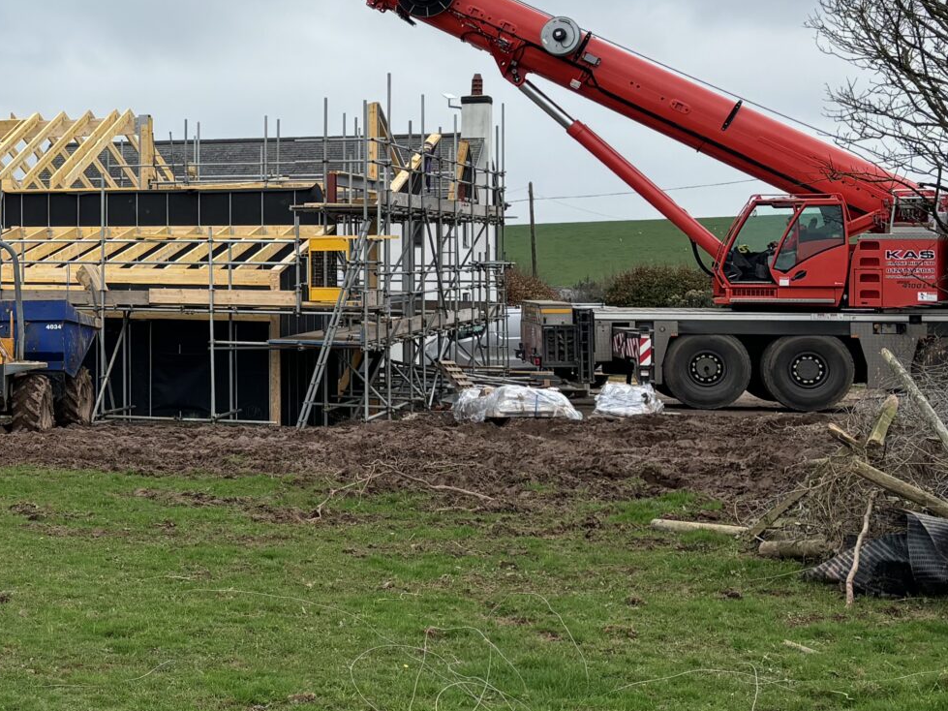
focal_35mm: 68
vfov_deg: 21.5
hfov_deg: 26.4
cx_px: -88
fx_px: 1862
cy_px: 214
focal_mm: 5.96
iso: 50
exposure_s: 1/831
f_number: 1.6
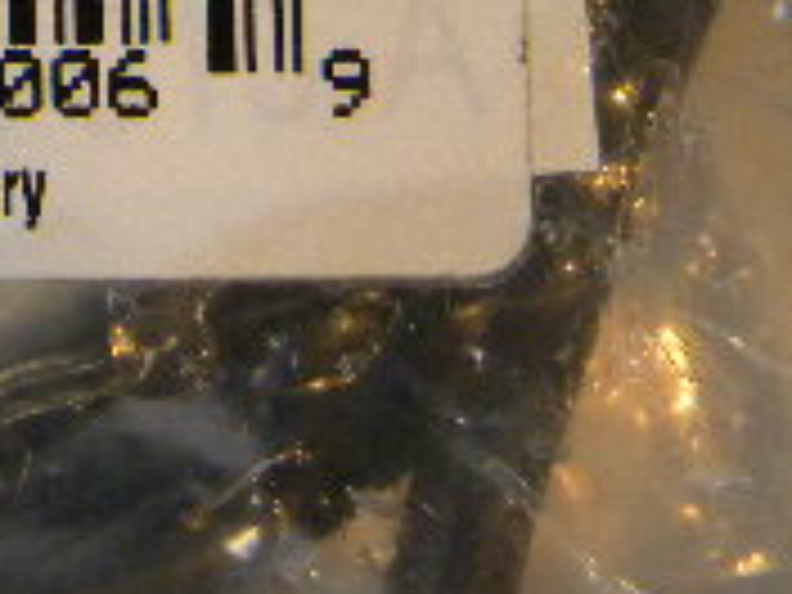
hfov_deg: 11.3
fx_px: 3912
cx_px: -184
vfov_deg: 8.4
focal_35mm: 171
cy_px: -432
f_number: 3.9
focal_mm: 8.6
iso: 400
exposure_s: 1/160
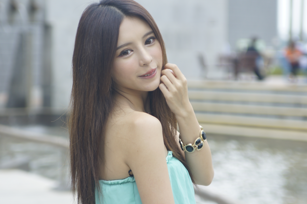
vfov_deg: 10.2
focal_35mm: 135
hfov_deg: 15.2
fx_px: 1147
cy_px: 86
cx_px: 147
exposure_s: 1/125
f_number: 2.8
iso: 200
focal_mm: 75
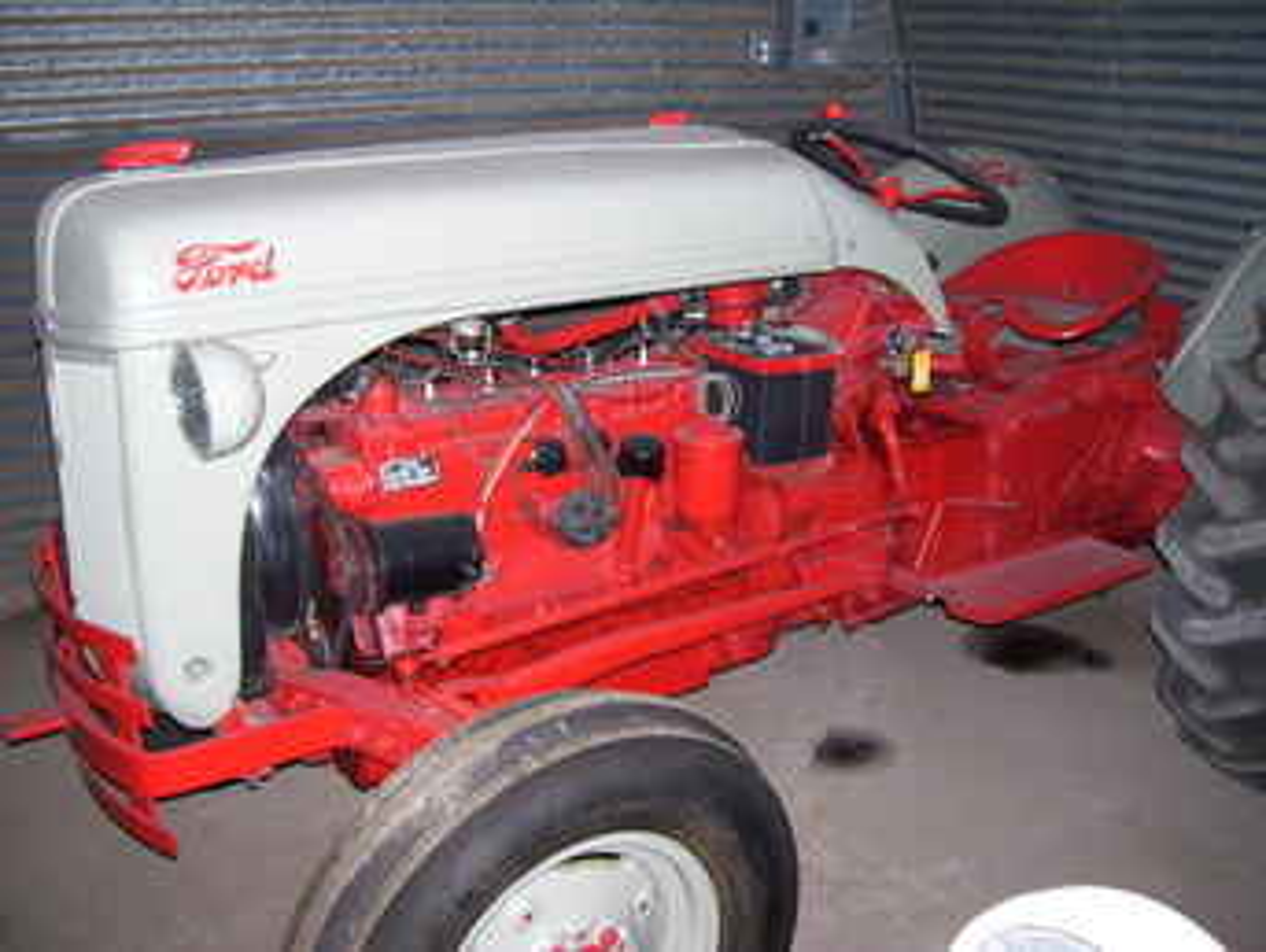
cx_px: 633
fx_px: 1318
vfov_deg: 39.7
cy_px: 476
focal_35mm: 36
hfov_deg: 51.3
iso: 200
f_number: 2.7
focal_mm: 6
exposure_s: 1/60
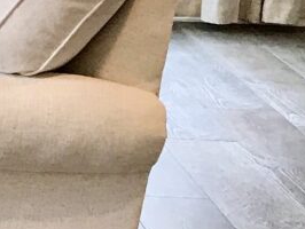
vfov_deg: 7.3
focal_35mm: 202
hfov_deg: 8.4
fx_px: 1781
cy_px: -39
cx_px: -570
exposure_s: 1/40
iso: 25
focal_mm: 3.99
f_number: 1.8
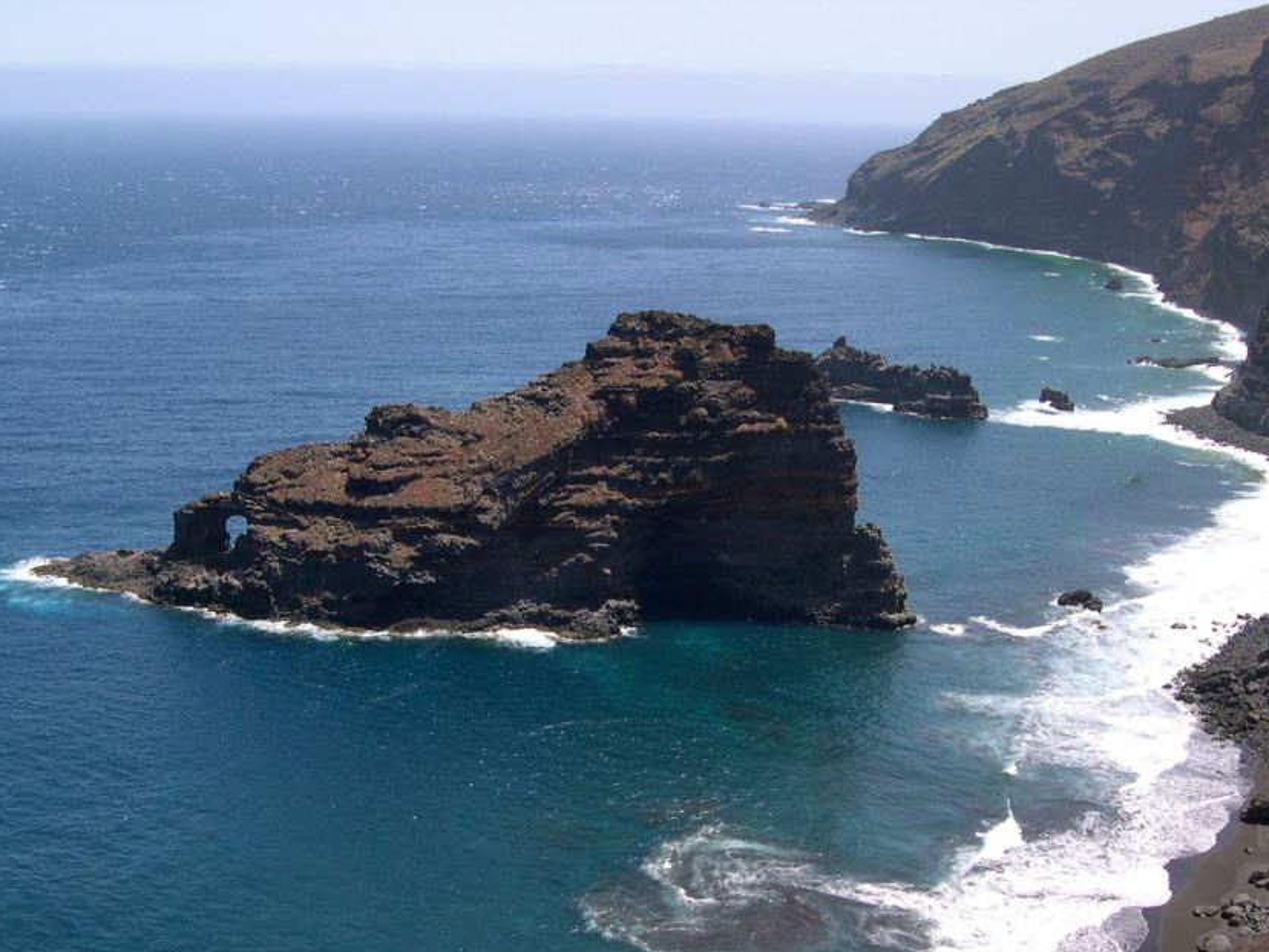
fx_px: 1723
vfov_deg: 30.8
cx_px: 634
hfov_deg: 40.4
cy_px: 587
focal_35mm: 47
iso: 100
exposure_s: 1/148
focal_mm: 8
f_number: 7.6
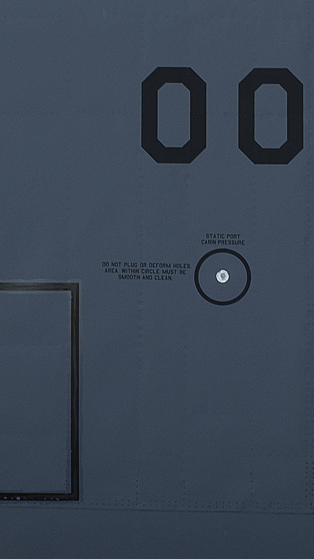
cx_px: 13
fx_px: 3922
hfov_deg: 4.6
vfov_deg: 8.1
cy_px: 445
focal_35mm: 265
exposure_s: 1/80
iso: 80
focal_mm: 50
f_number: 6.3
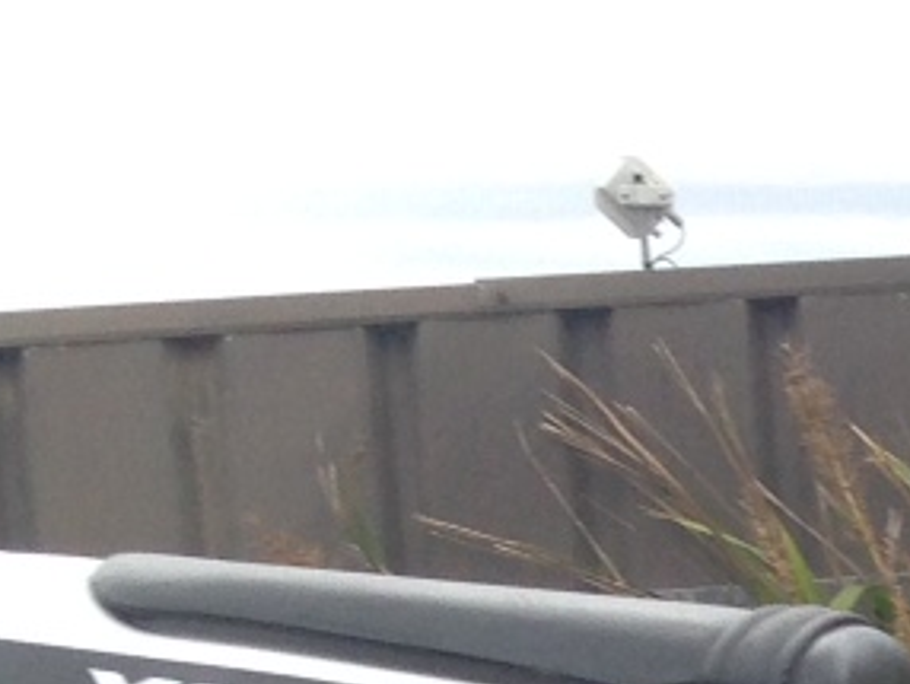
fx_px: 4946
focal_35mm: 188
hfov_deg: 9.4
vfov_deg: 7.4
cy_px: 1600
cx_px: 2189
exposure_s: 1/120
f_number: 2.4
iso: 80
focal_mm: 4.12
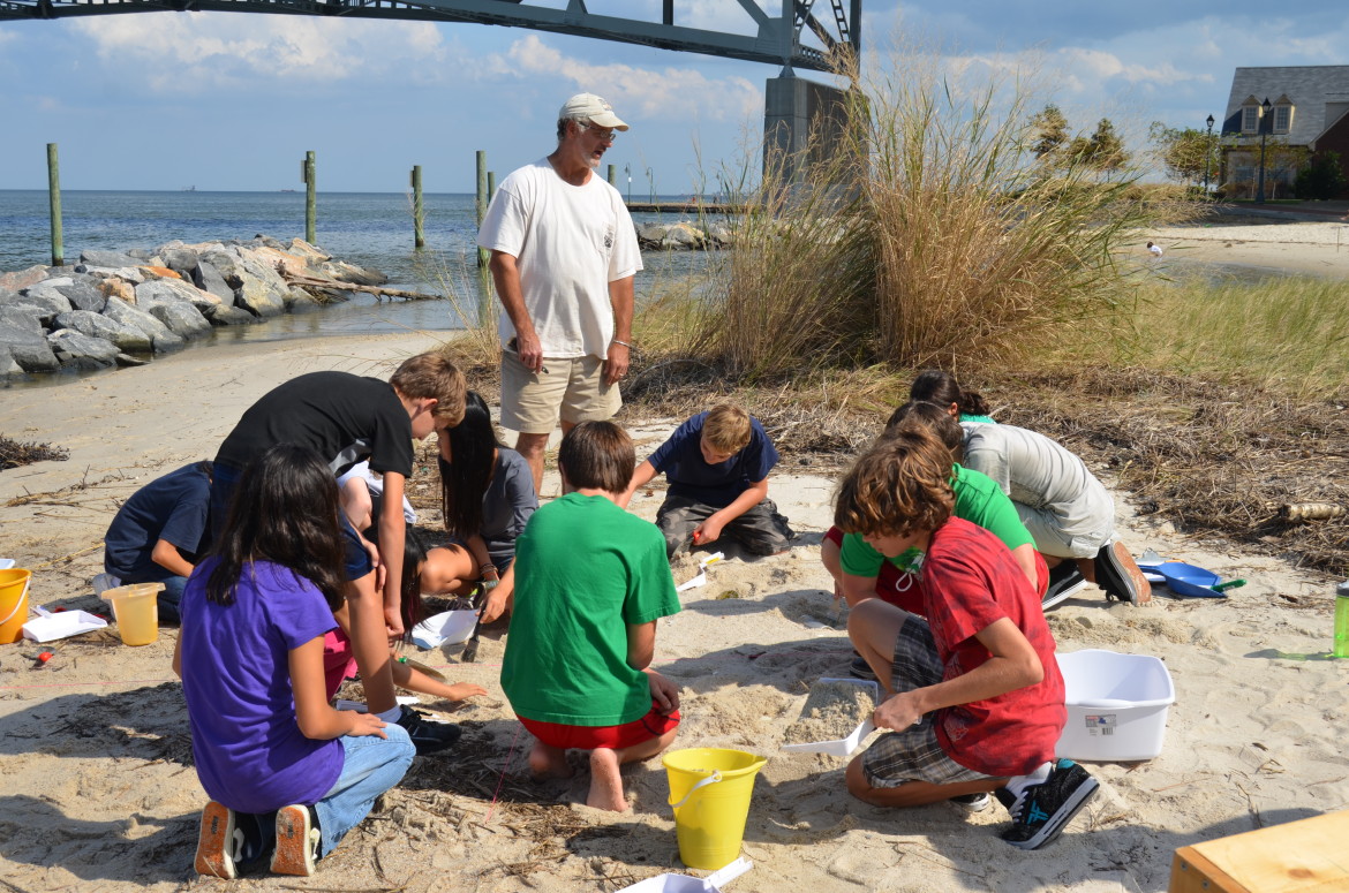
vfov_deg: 31.8
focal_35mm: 42
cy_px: 446
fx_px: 1571
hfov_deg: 46.5
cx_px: 674
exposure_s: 1/250
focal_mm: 28
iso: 100
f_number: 8
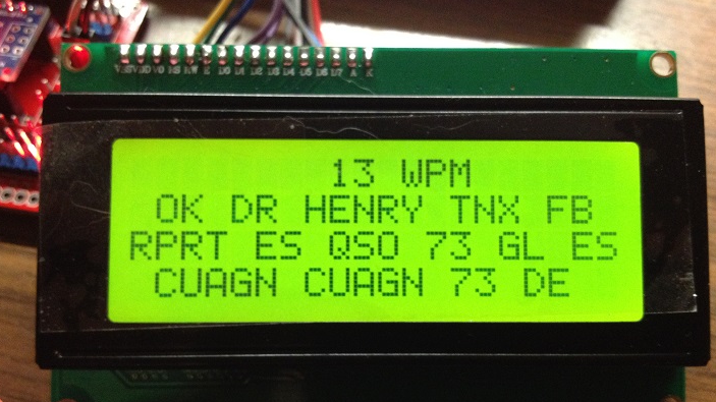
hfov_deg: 51.6
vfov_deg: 30.3
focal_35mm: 39
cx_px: 354
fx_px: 740
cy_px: 240
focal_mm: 4.28
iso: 320
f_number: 2.4
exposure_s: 1/20
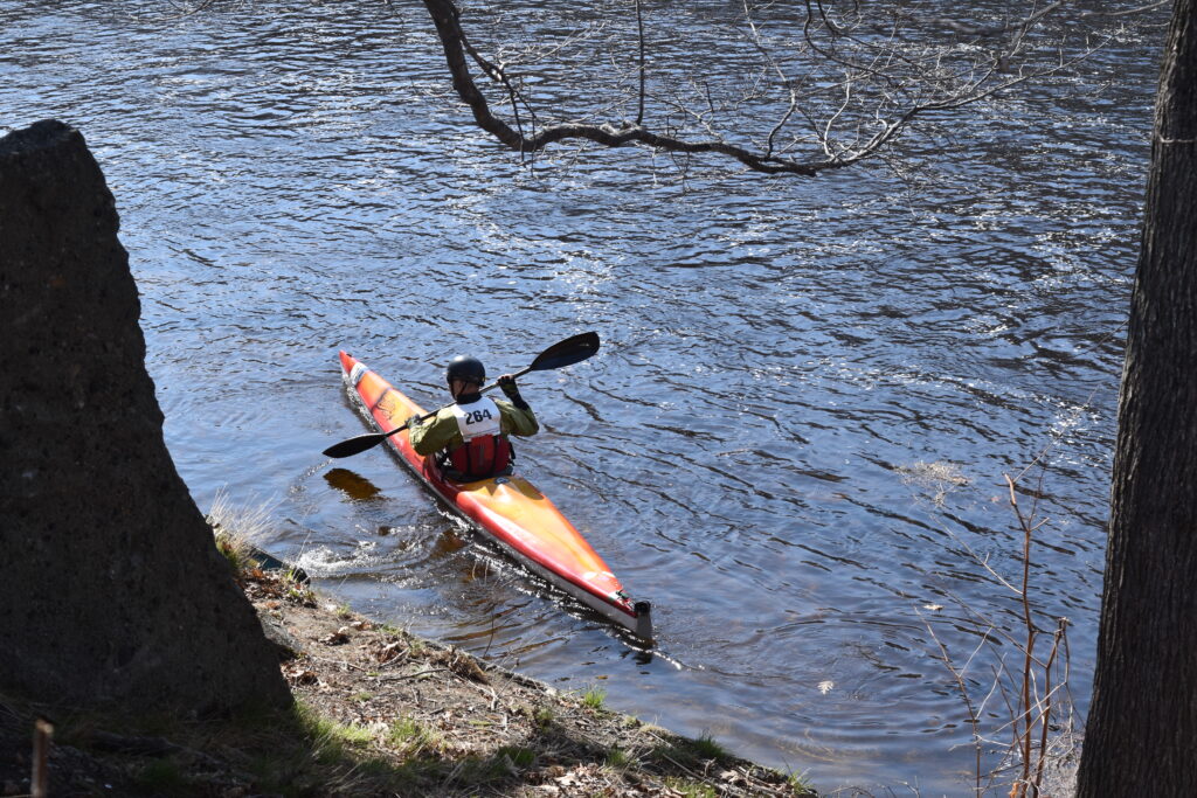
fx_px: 2743
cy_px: 399
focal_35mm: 82
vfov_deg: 16.6
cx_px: 598
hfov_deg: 24.6
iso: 200
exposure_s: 1/320
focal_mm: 55
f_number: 9
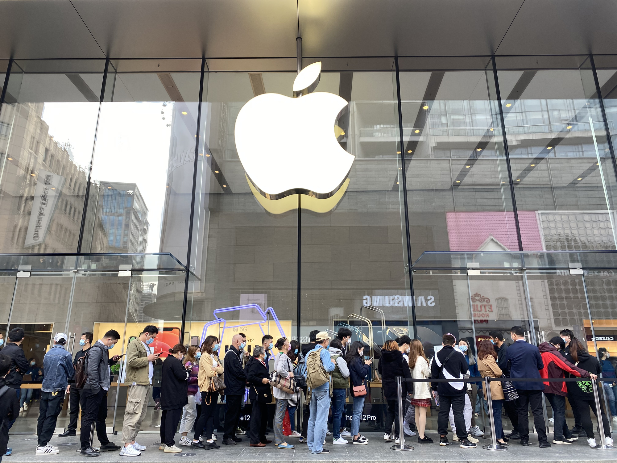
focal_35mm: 26
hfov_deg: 67.3
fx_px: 463
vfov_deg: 53.1
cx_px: 308
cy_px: 232
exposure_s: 1/332
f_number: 1.8
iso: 32
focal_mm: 4.25
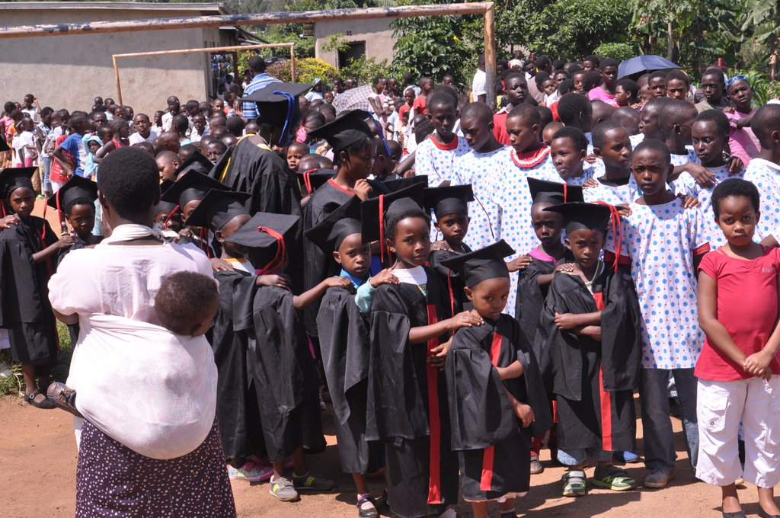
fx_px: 1428
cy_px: 259
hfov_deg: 30.5
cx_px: 390
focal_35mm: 66
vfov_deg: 20.6
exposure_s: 1/500
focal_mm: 44
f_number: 11
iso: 500
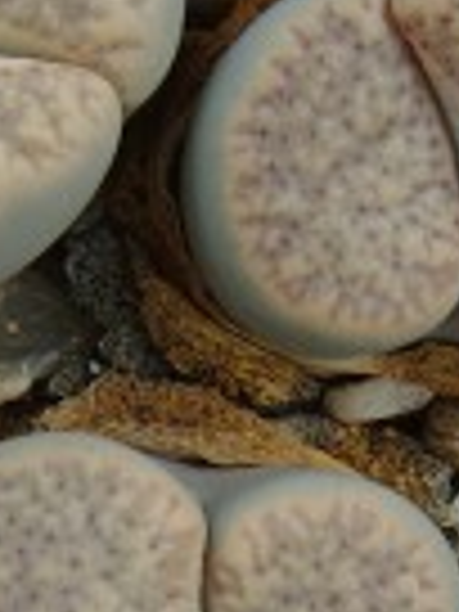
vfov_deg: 5.3
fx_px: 6577
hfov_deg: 4.0
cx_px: 284
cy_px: 583
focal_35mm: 372
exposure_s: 1.5
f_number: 38
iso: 100
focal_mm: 70
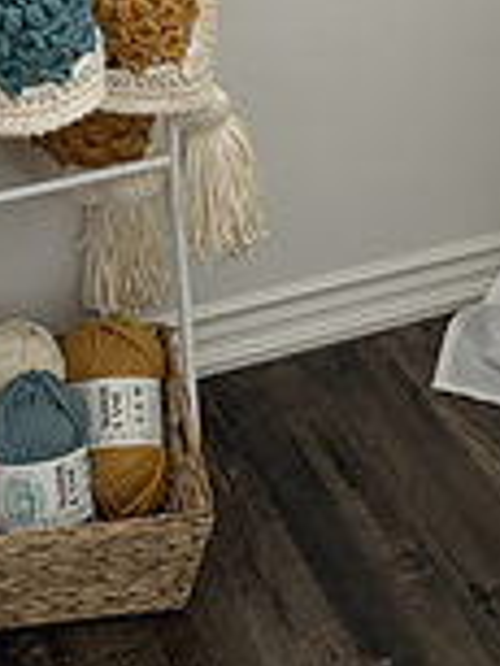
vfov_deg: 20.6
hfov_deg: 17.3
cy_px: -248
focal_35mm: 85
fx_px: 1635
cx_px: 133
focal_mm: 4.25
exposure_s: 1/60
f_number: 1.8
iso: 160
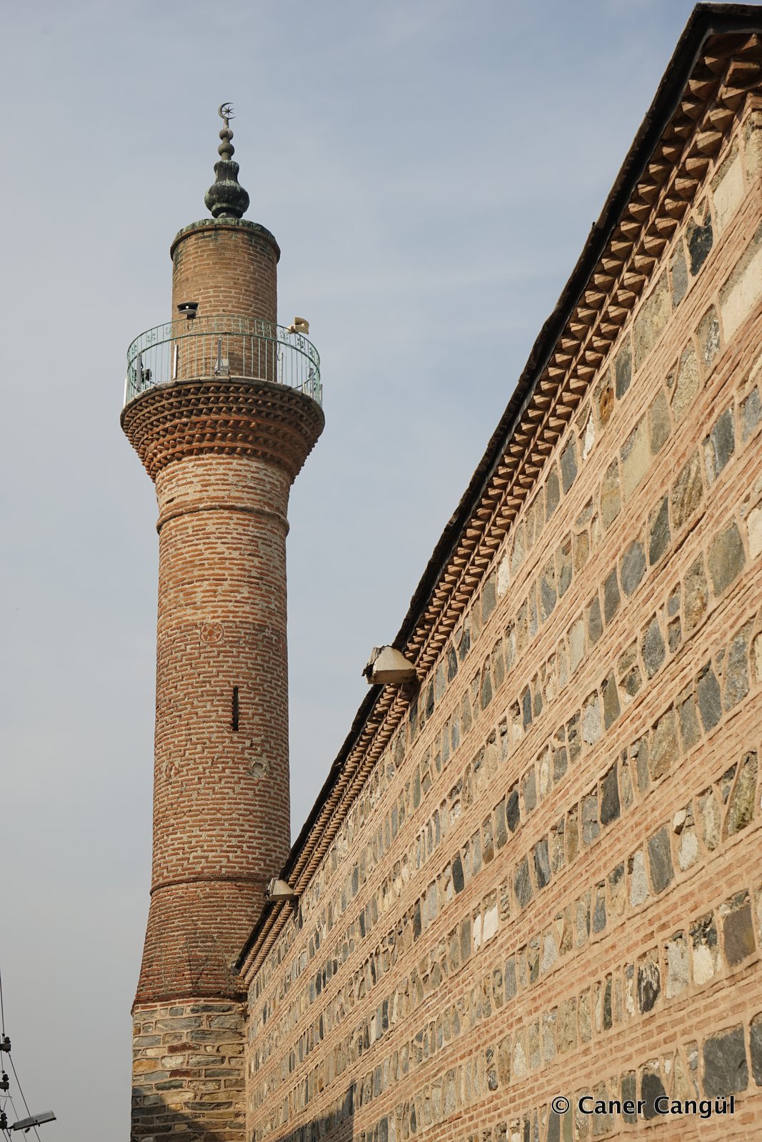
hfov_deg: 22.3
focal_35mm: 61
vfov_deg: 32.9
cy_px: 571
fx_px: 1936
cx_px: 381
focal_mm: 61
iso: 100
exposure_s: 1/320
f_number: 8
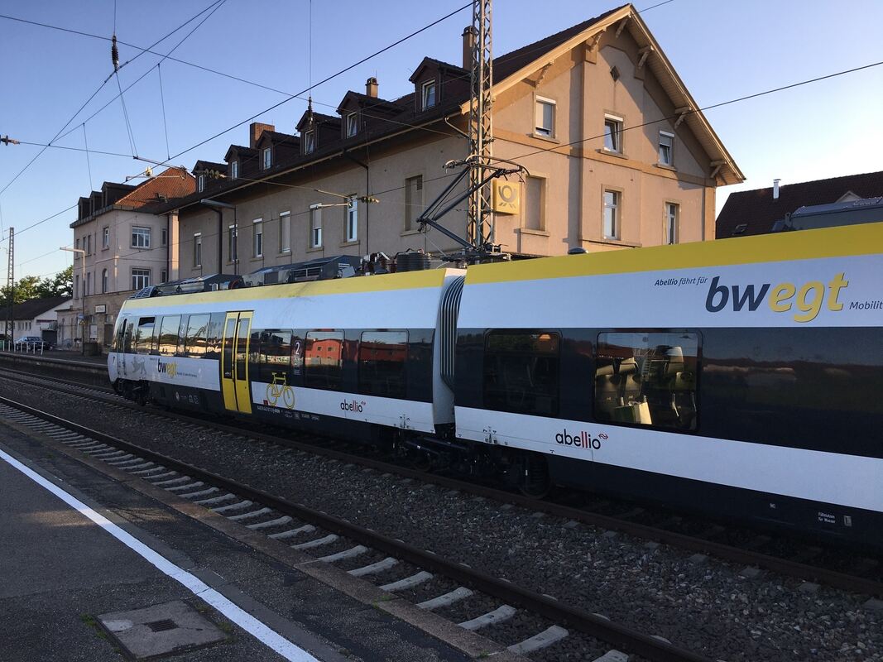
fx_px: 740
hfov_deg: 61.7
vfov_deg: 48.2
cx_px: 442
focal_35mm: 29
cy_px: 331
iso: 25
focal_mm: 4.15
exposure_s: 1/499
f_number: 2.2
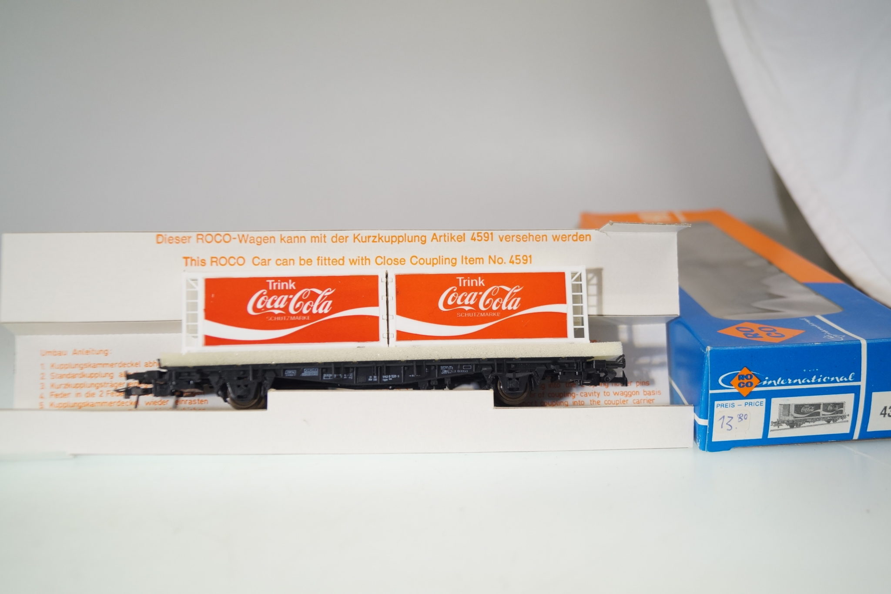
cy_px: 297
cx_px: 446
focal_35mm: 39
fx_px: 965
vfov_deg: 34.2
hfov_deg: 49.6
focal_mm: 26
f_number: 4.5
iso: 400
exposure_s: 1/160
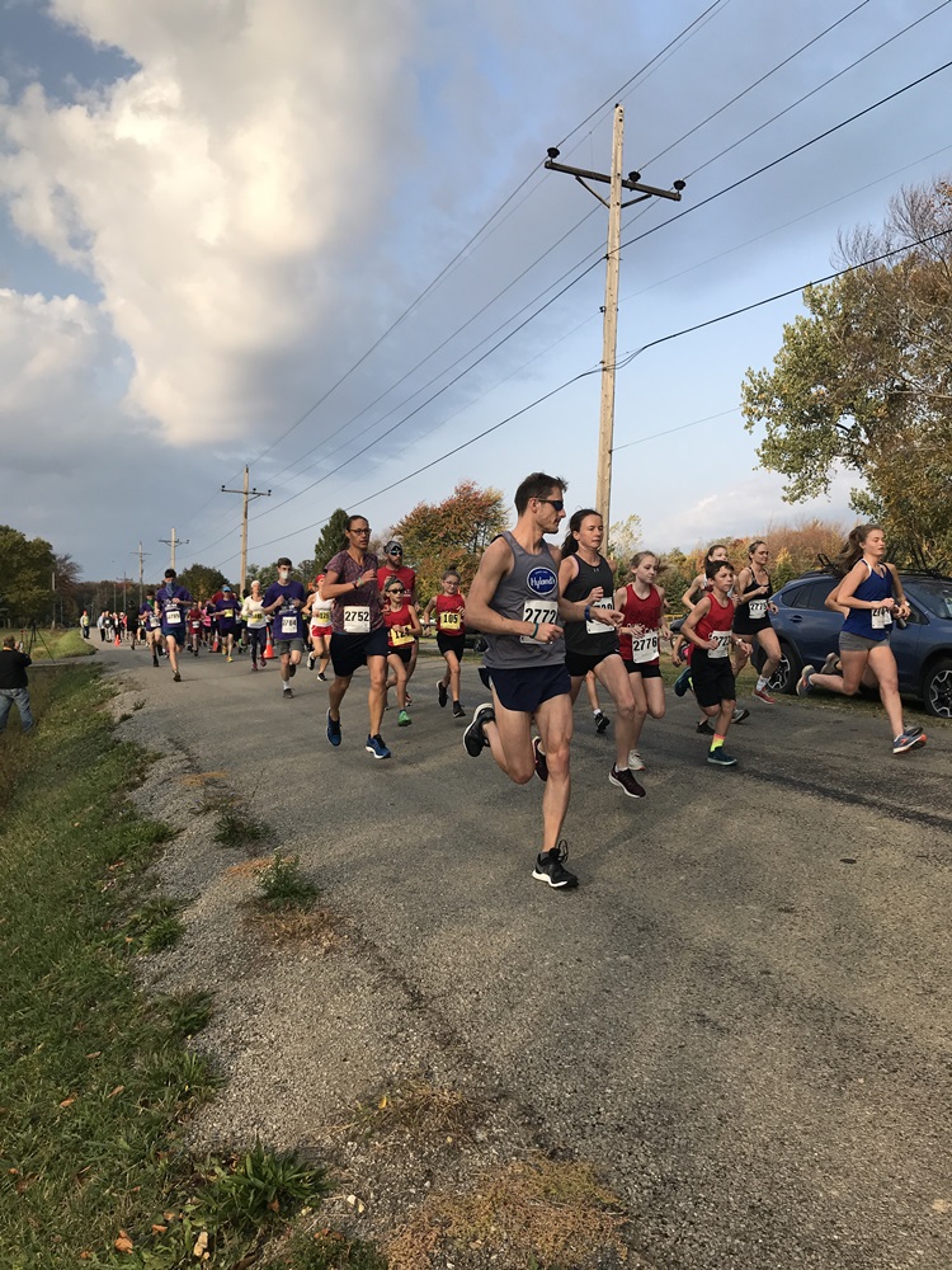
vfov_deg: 63.4
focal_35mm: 28
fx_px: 1027
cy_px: 635
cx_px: 476
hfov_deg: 49.7
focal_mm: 3.99
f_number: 1.8
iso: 20
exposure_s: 1/1597
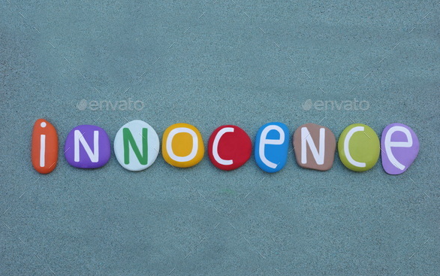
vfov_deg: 31.3
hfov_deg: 48.2
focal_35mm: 41
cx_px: 221
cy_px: 140
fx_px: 492
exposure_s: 1/160
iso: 100
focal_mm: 26
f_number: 3.2
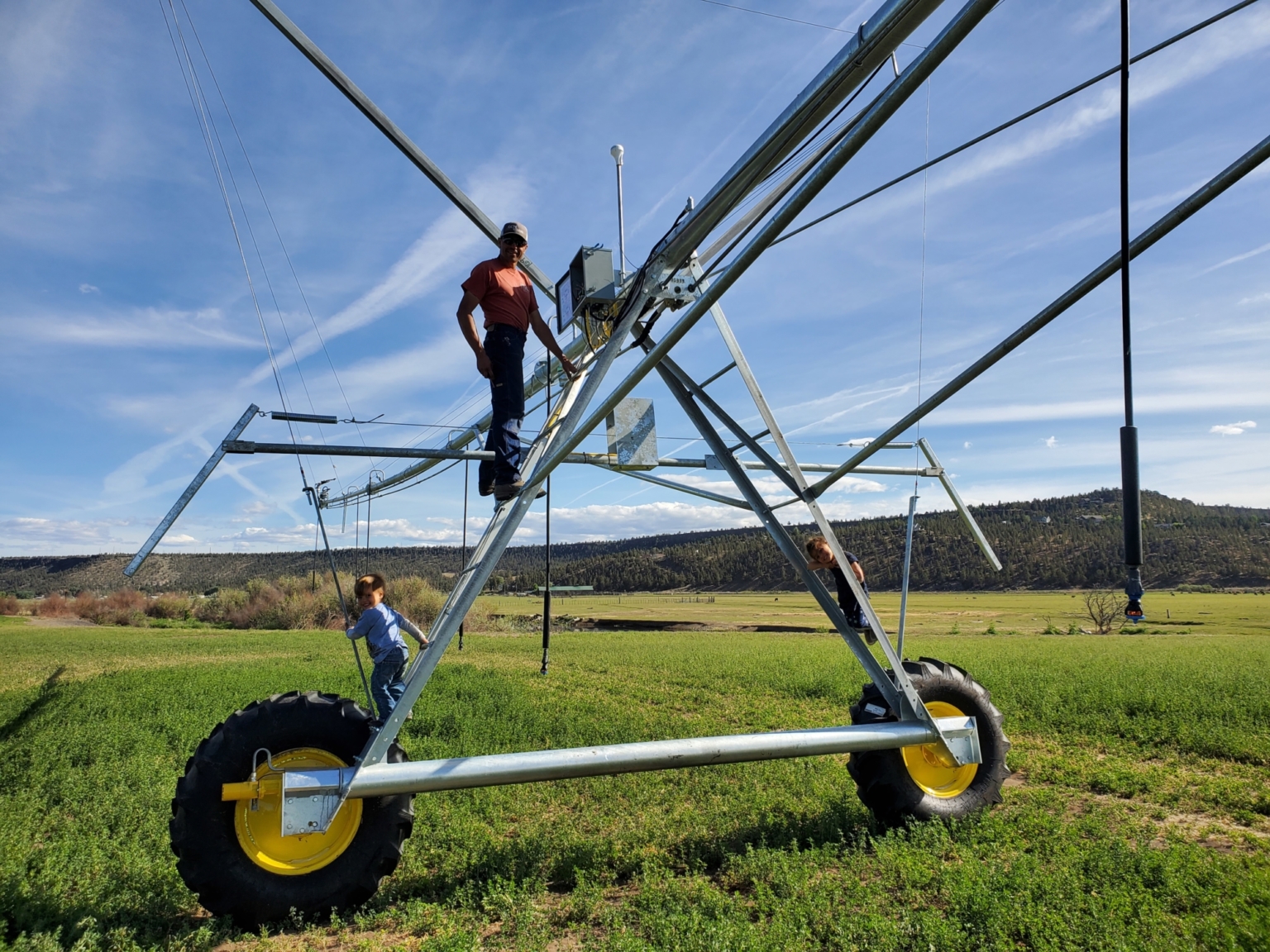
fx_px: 954
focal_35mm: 26
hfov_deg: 67.3
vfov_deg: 53.1
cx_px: 635
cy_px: 476
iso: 50
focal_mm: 4.3
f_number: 2.4
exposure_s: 1/1590
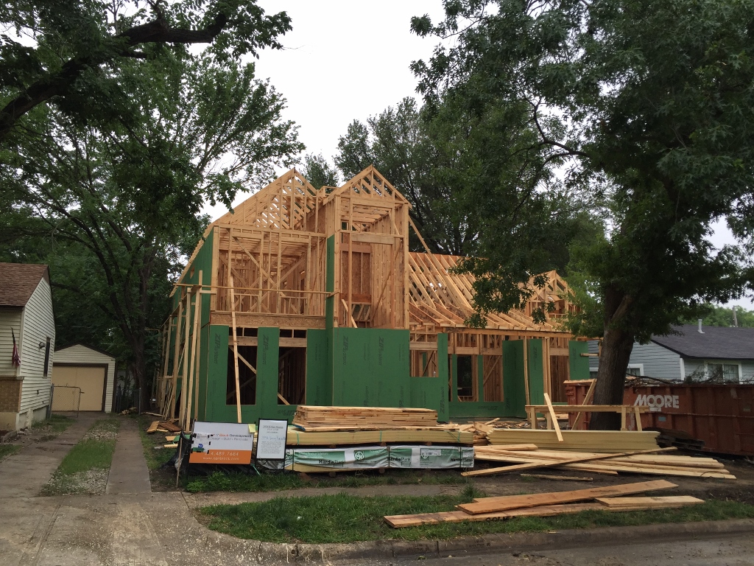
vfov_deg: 48.2
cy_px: 283
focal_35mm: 29
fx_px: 632
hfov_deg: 61.7
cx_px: 377
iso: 32
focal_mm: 4.15
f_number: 2.2
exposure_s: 1/460
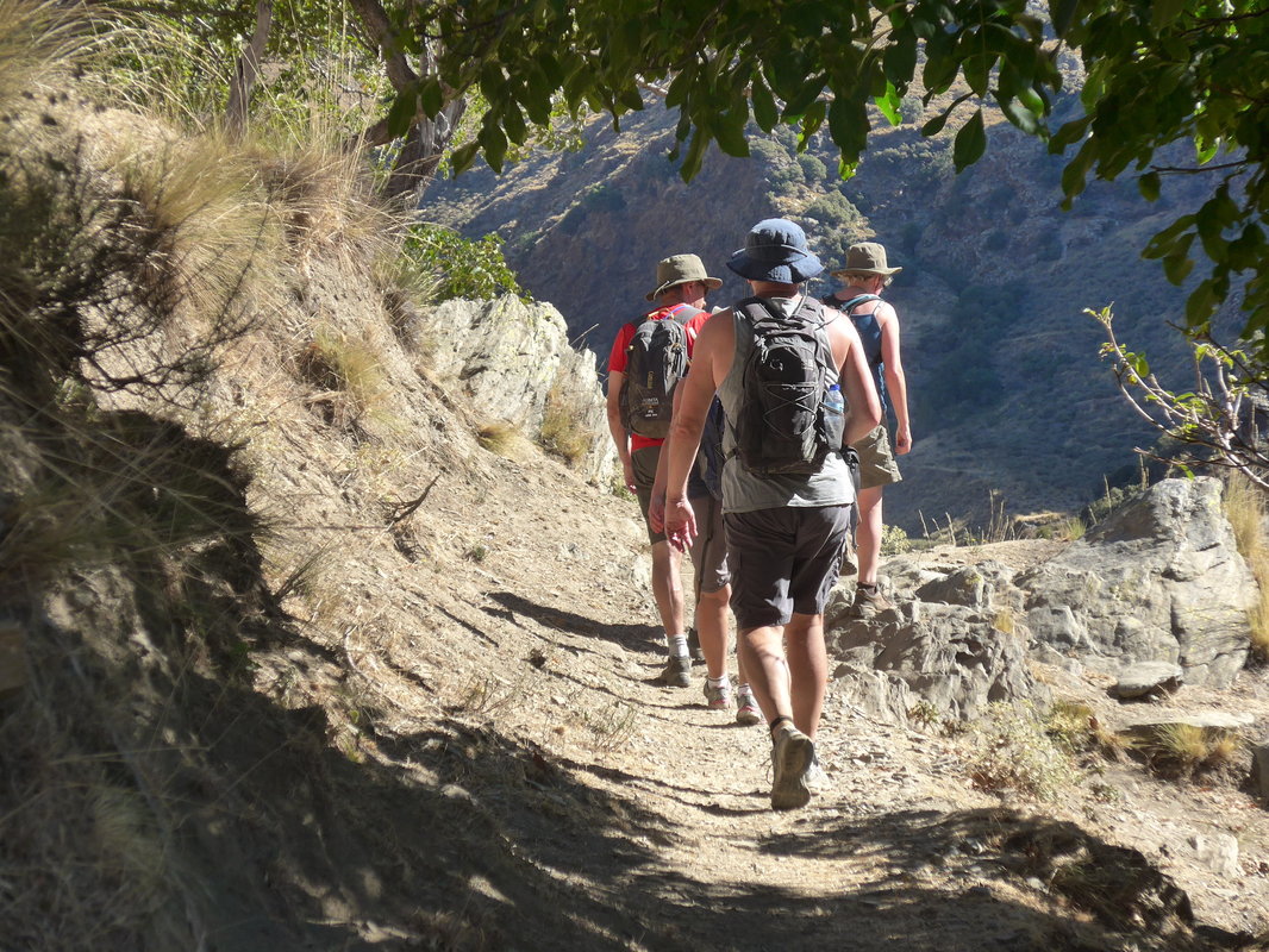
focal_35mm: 110
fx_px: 4033
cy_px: 476
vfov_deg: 13.5
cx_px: 634
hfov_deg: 17.9
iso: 125
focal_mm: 21.6
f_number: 4.9
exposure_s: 1/250
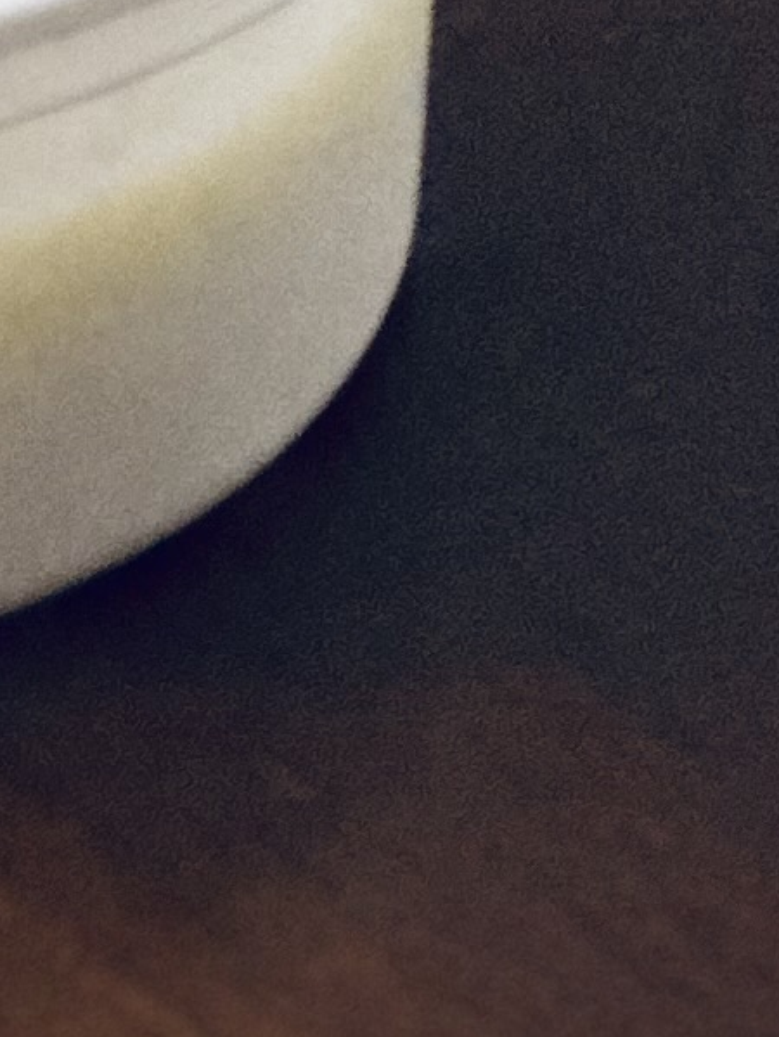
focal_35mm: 518
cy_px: -2143
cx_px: -665
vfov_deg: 3.7
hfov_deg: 2.9
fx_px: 15526
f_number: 2.8
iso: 500
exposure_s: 1/15
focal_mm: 9
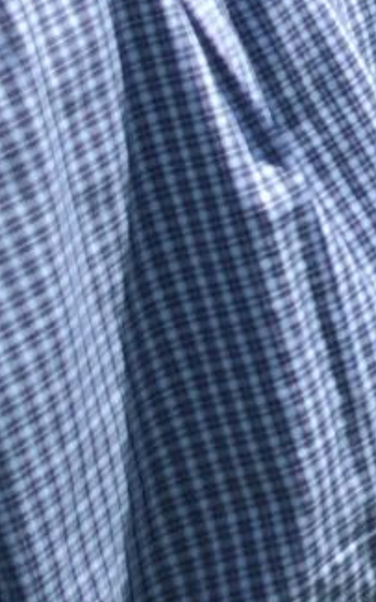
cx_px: 1726
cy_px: -502
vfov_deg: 10.5
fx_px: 3067
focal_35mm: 187
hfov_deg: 5.6
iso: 20
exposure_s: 1/823
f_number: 1.8
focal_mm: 4
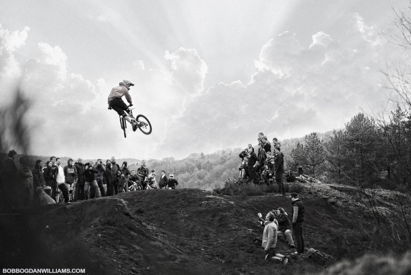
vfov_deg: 25.8
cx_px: 206
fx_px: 600
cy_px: 138
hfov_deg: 37.8
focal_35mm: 52
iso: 500
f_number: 1.8
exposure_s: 1/4000
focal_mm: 35
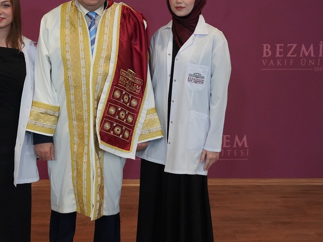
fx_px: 784
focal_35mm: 84
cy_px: 109
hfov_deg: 23.0
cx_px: 69
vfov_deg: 17.6
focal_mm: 49
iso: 8000
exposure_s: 1/160
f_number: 4.5
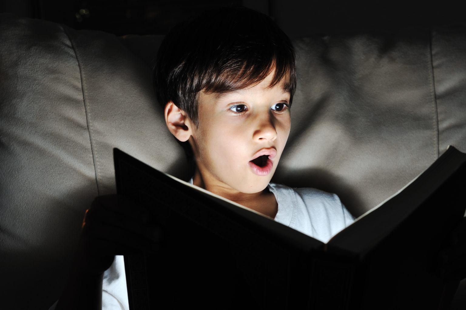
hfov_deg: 30.5
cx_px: 233
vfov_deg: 20.6
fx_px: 854
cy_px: 155
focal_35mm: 66
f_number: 9
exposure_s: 1/160
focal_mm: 66
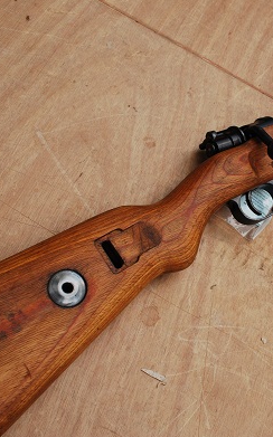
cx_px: 232
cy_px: 220
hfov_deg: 26.7
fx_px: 560
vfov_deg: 42.7
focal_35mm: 47
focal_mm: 20
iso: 100
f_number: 5.6
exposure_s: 1/125
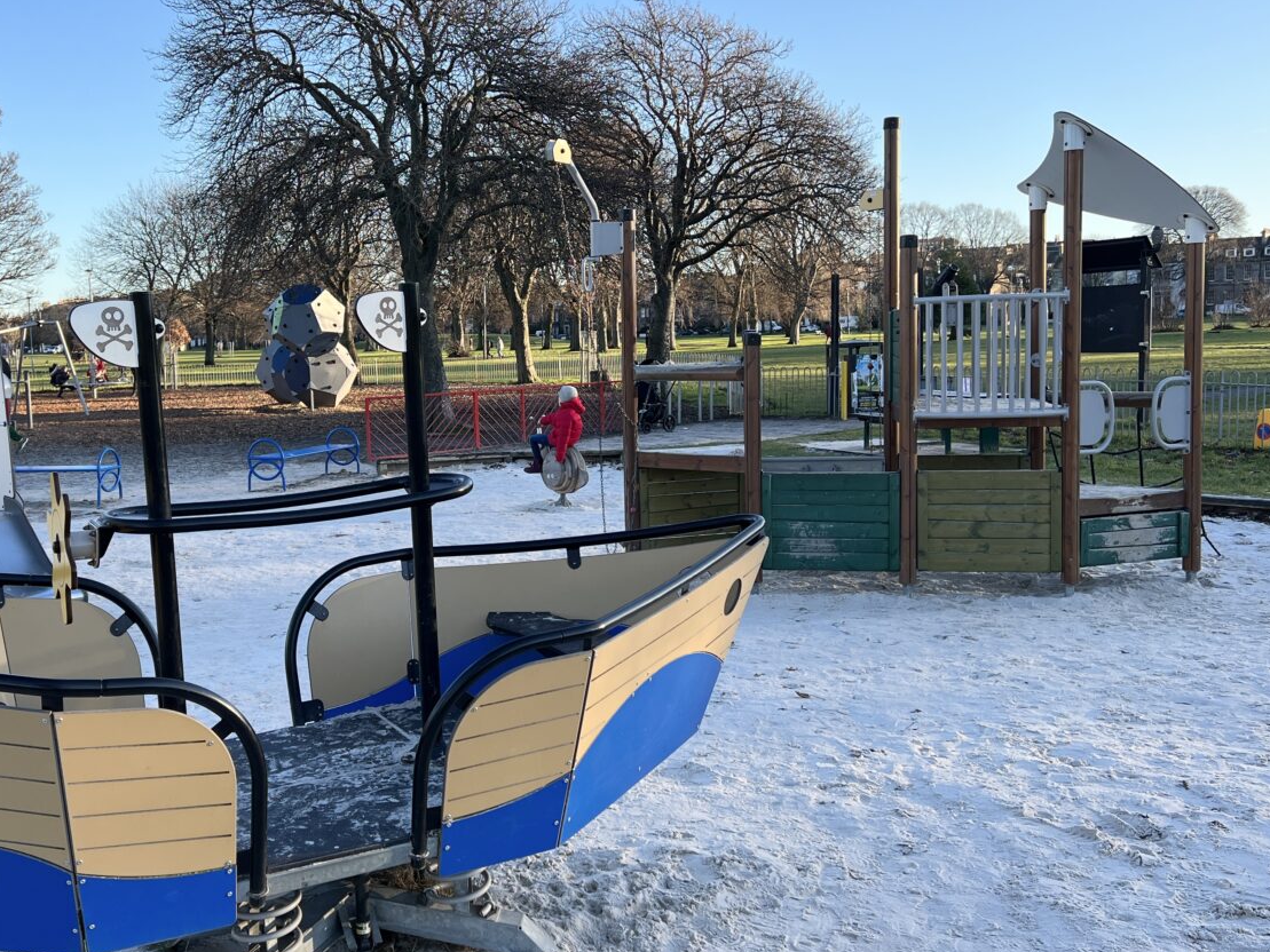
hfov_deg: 50.8
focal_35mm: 36
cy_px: 453
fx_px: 1321
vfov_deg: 39.7
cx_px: 470
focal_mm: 5.7
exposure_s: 1/866
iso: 50
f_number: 1.5
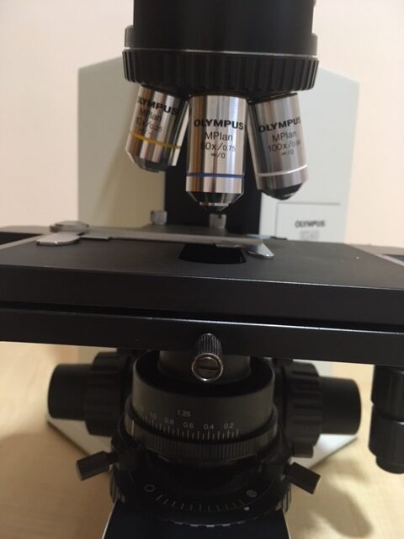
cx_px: 202
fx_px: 451
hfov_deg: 48.2
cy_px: 270
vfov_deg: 61.7
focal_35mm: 29
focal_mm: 4.15
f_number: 2.2
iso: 200
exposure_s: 1/25
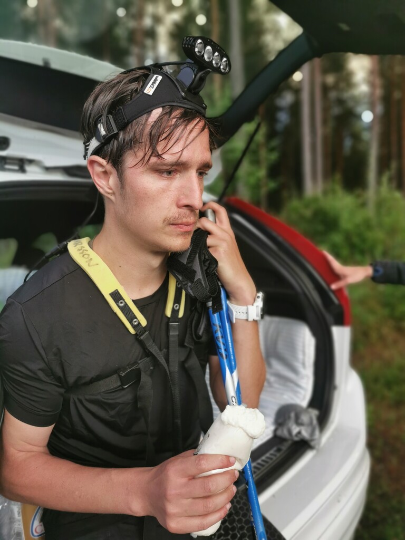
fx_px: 421
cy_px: 270
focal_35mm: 27
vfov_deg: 65.3
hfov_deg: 51.4
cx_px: 202
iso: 100
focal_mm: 5.56
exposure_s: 1/100
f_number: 1.6
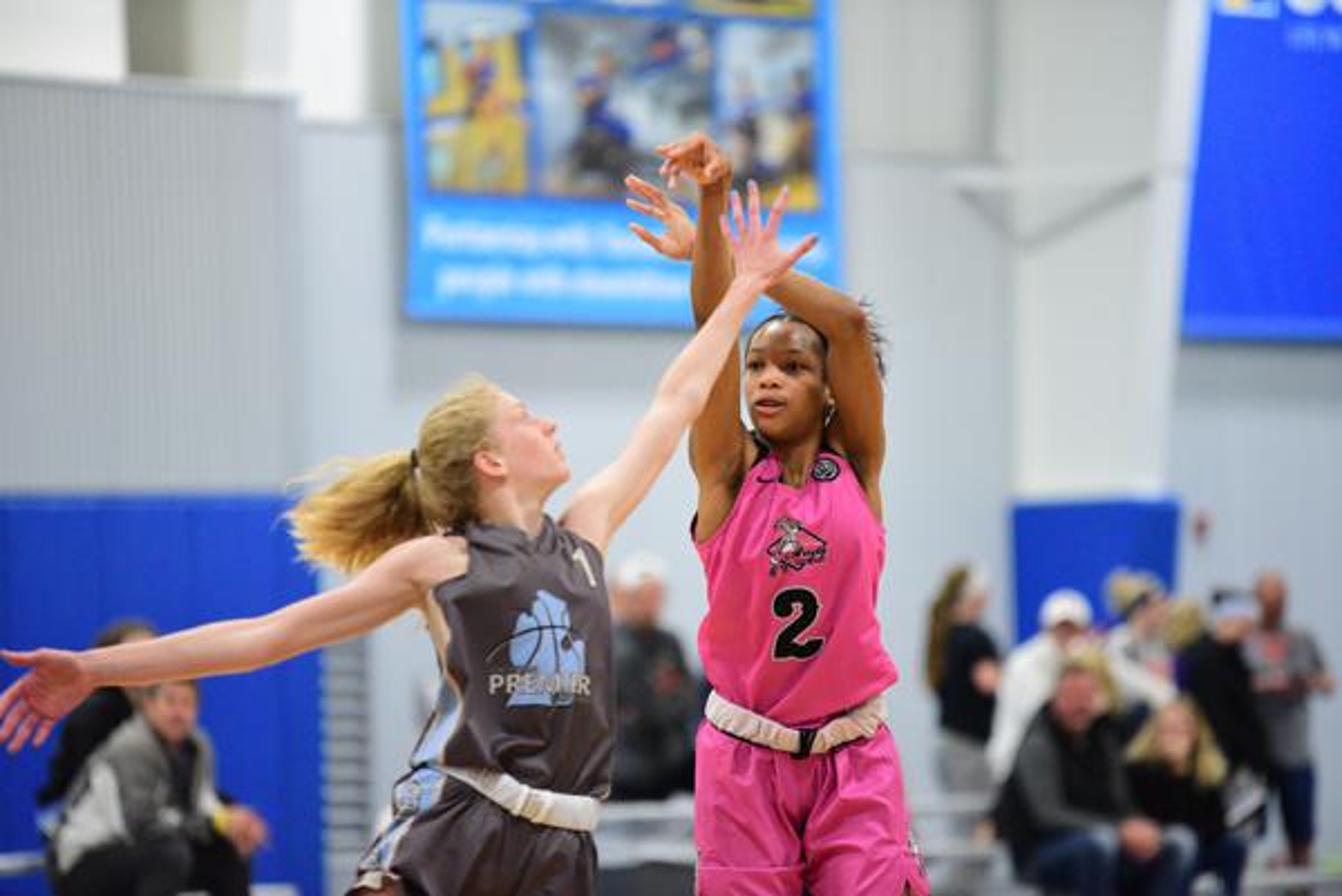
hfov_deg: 10.3
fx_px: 7461
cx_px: 671
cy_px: 448
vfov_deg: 6.9
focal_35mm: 200
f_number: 2.8
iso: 6400
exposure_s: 1/500
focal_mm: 200
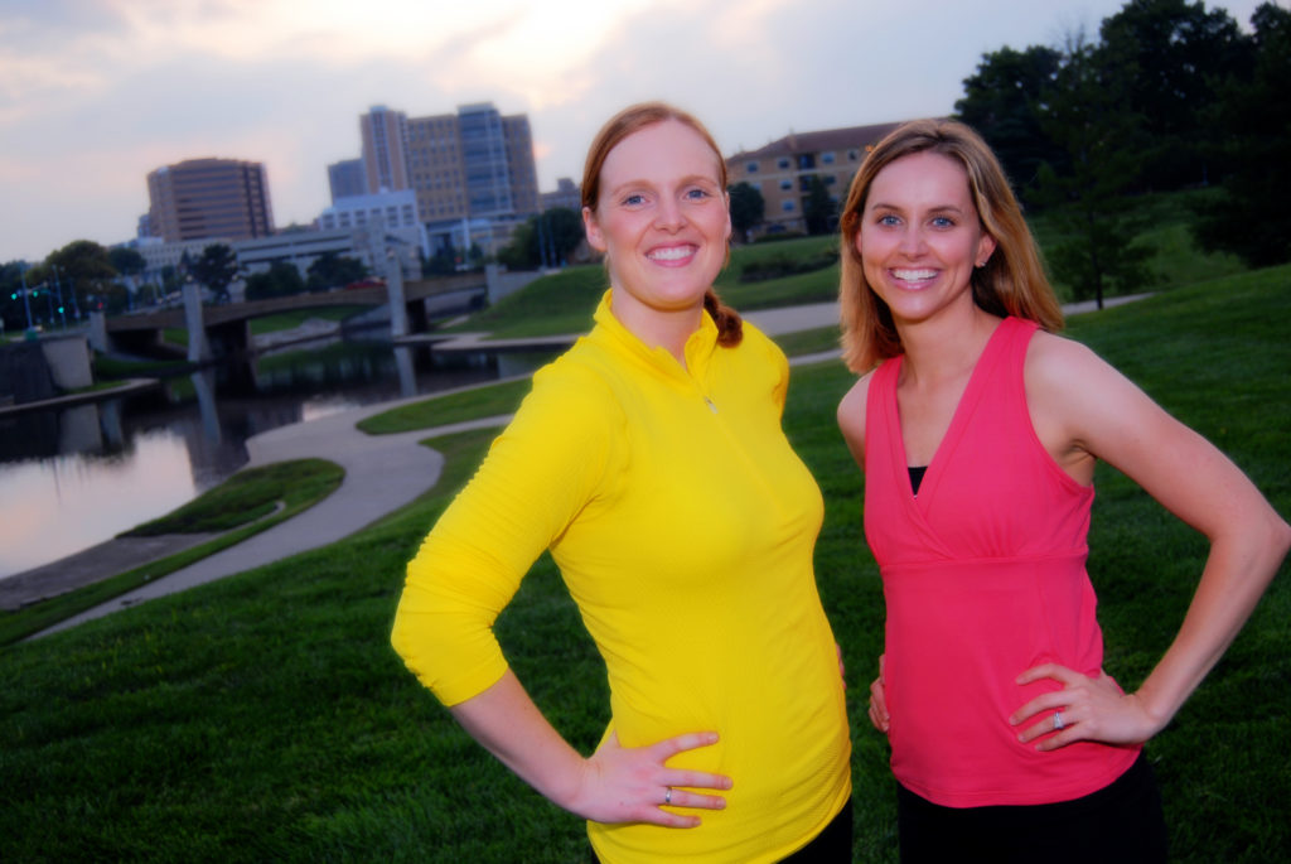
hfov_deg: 46.4
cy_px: 432
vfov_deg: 32.0
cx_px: 646
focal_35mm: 42
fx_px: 1508
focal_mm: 28
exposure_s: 1/160
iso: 100
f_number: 4
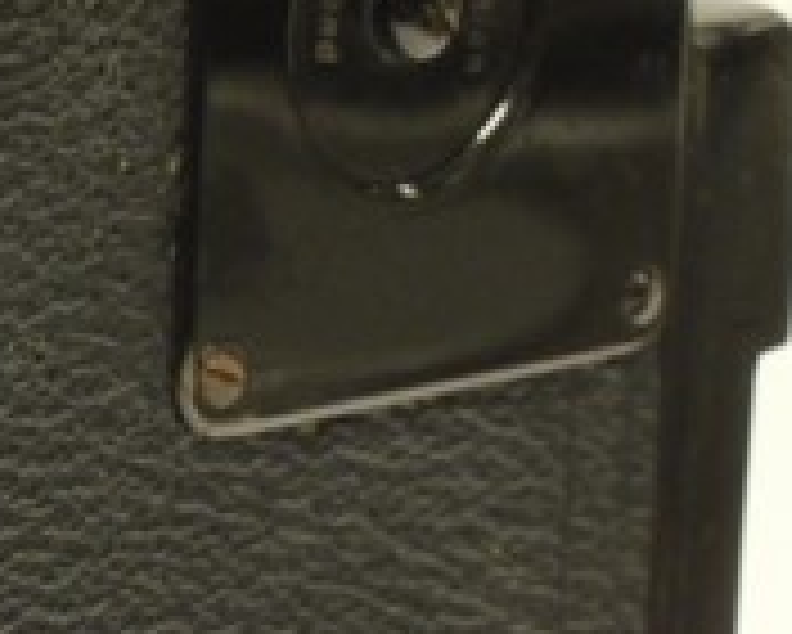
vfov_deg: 3.9
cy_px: 845
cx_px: -1066
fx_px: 9381
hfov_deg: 4.7
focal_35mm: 400
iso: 400
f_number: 9
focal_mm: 30
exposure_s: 1/5
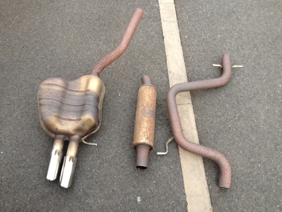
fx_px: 285
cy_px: 106
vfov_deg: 40.7
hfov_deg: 52.6
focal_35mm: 35
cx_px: 141
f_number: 2.4
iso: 80
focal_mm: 4.28
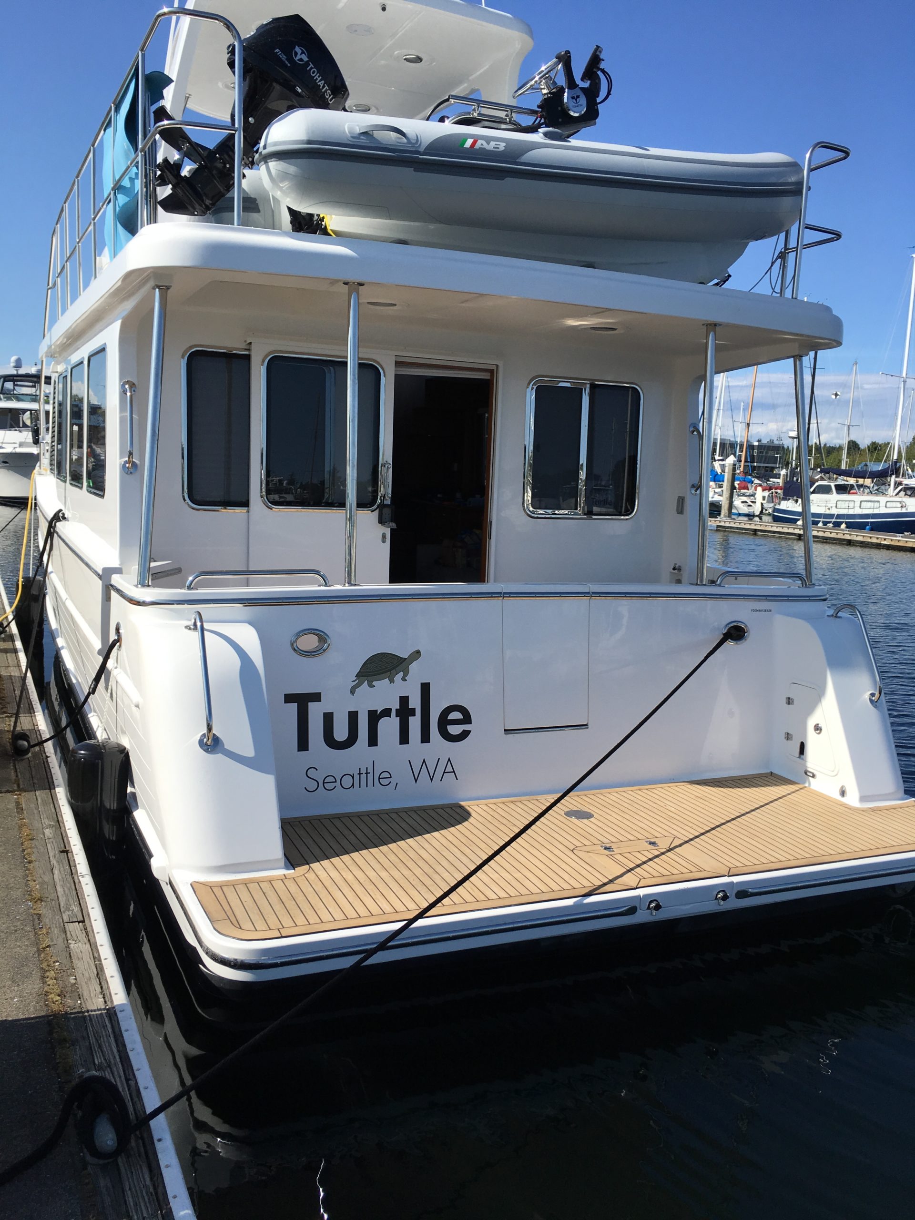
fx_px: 1022
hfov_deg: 48.2
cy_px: 610
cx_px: 458
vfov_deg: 61.7
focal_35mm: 29
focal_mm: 4.15
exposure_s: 1/2137
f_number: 2.2
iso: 25
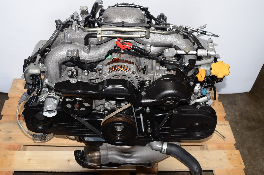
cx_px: 121
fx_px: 285
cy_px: 83
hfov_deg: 49.6
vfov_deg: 34.1
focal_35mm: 39
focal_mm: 24
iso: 100
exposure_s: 1/40
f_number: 6.3
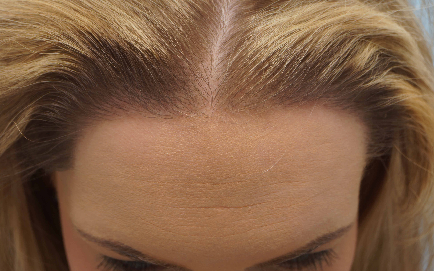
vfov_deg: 15.5
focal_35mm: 85
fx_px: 1000
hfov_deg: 24.5
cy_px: 140
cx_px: 218
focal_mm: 55
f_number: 7.1
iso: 100
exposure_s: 1/20
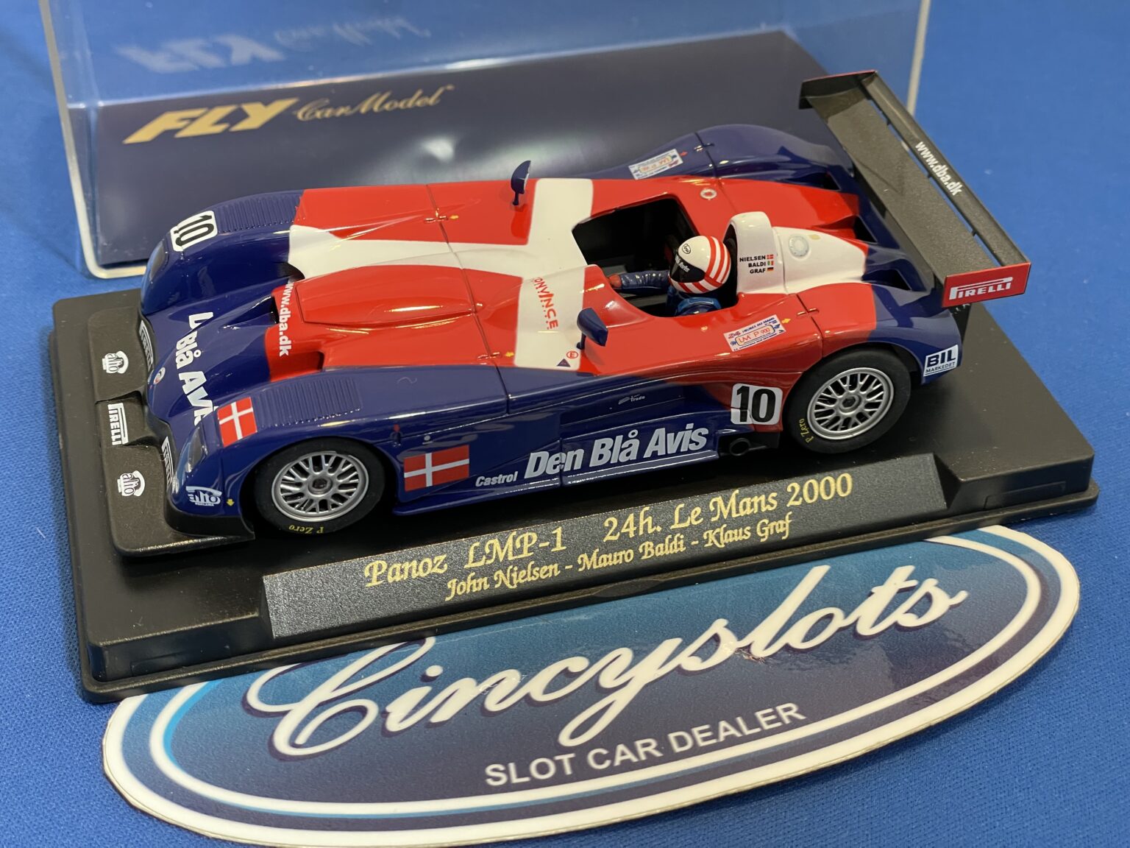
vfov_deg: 28.0
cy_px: 424
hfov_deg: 36.8
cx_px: 565
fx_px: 1697
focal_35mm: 52
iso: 200
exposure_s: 1/60
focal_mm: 6
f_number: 2
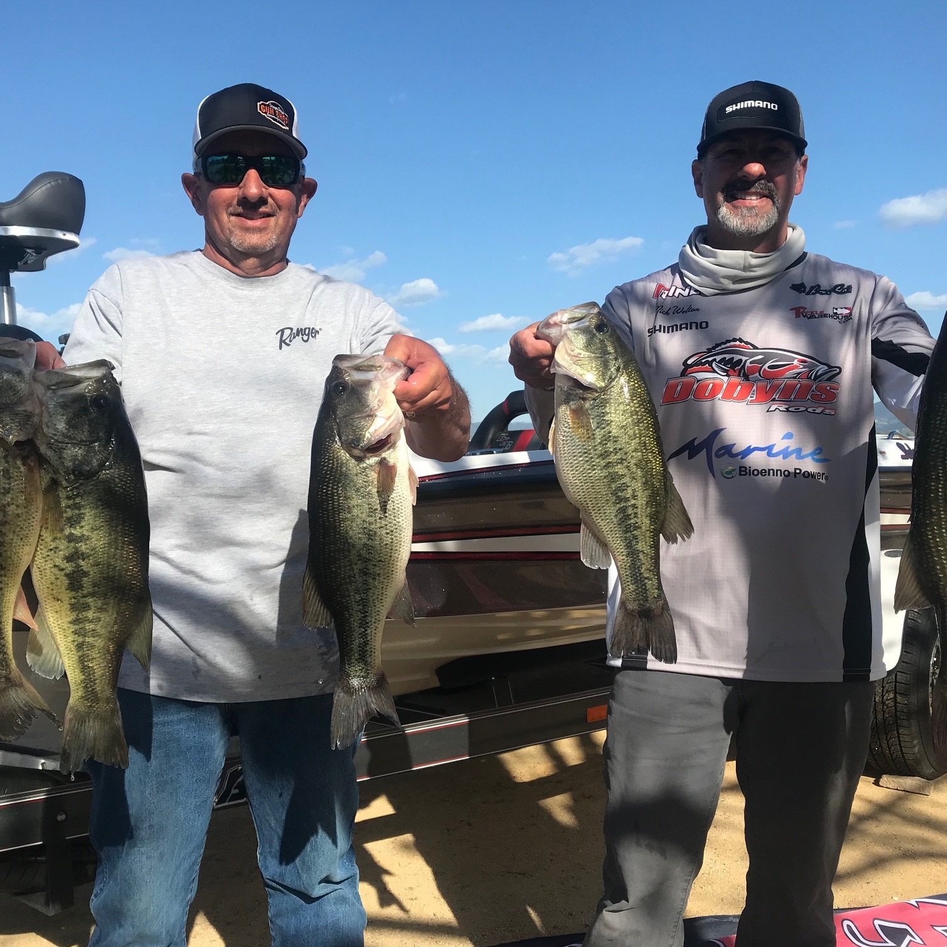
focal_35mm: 34
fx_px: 1052
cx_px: 471
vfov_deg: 48.4
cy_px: 481
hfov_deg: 48.5
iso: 20
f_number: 1.8
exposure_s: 1/2398
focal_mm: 3.99
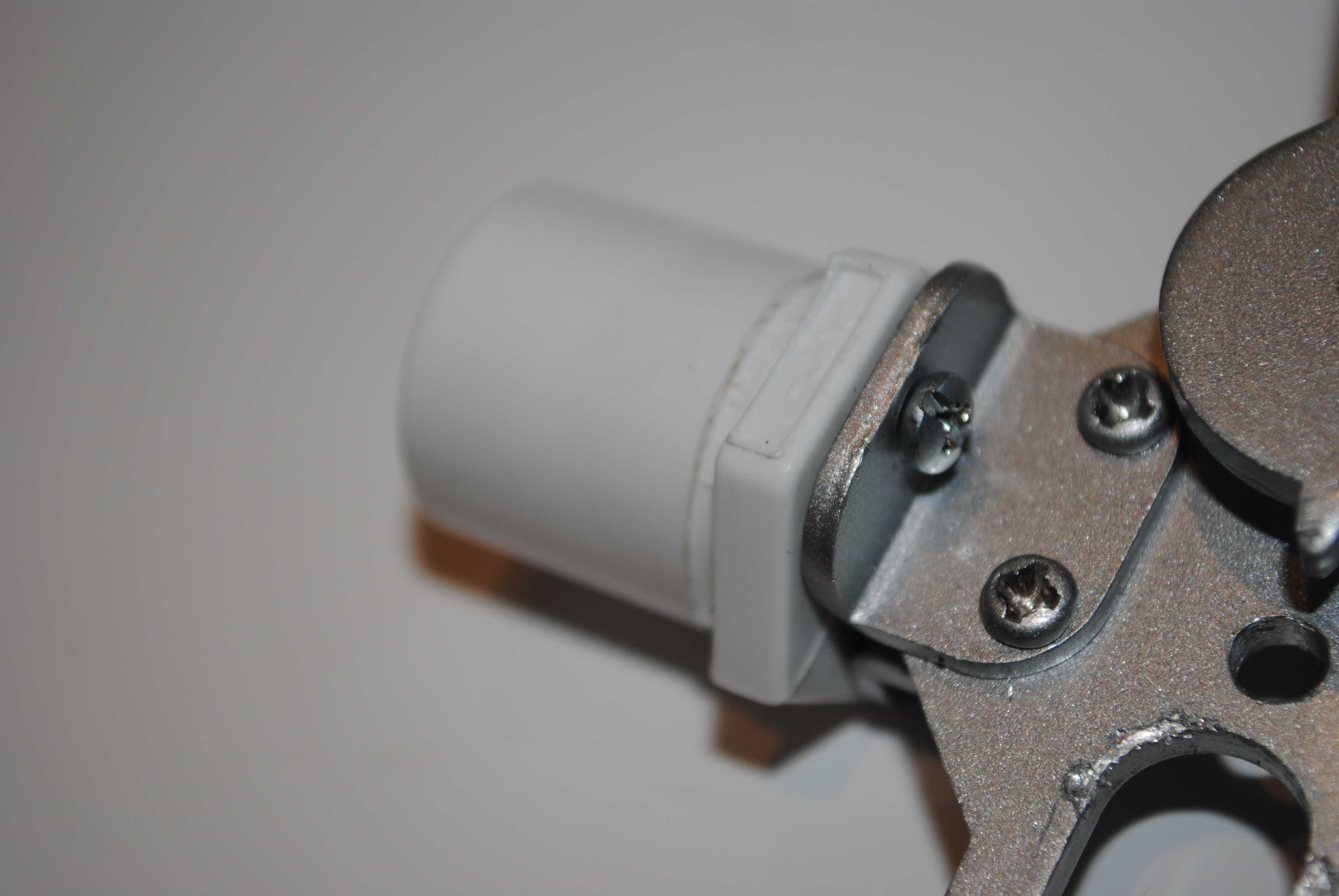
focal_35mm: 82
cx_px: 670
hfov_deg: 24.6
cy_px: 448
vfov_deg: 16.6
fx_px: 3072
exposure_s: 1/60
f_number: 5.6
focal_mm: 55
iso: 100
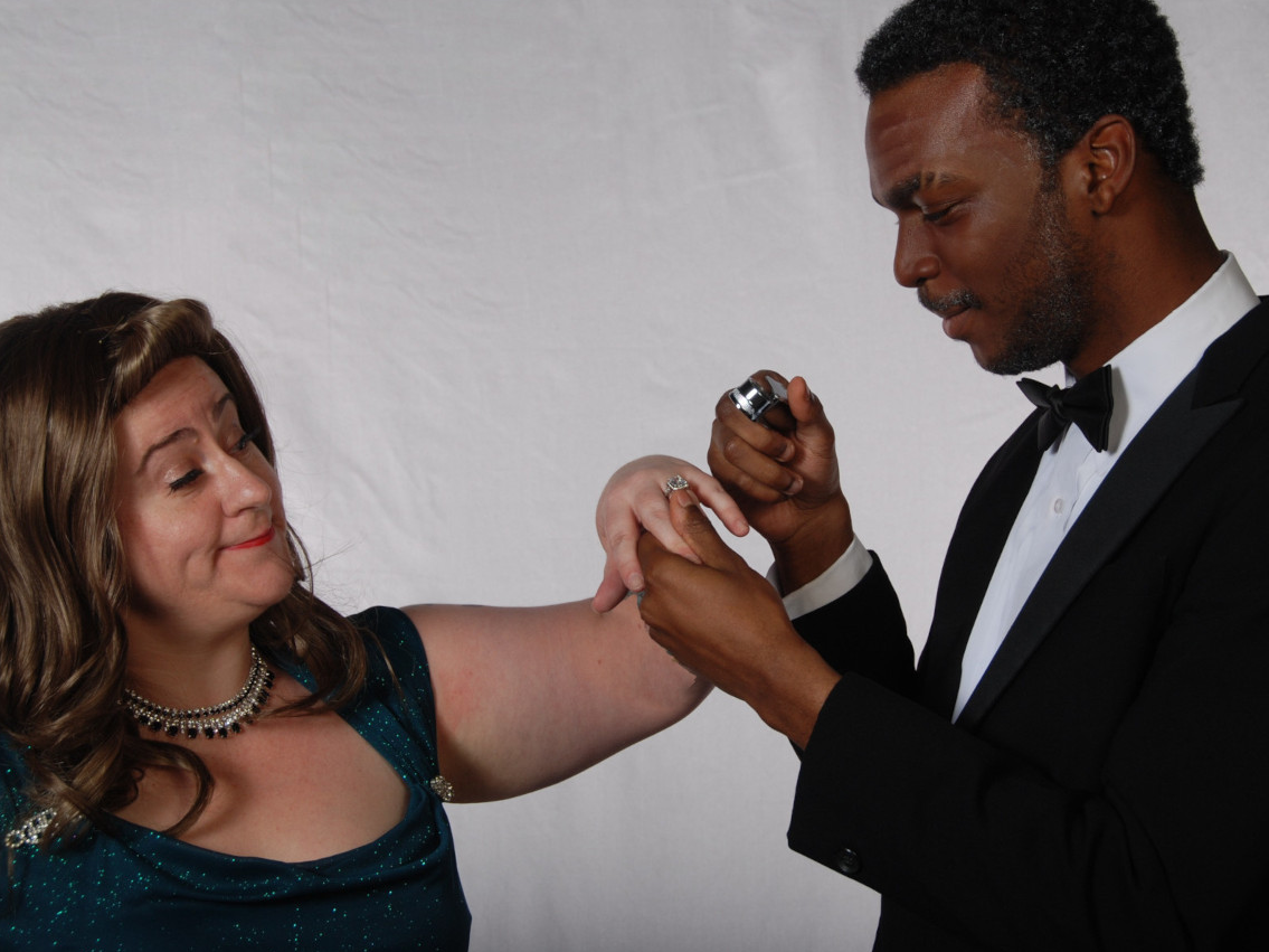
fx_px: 3282
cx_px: 616
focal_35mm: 90
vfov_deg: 16.5
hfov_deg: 21.9
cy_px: 477
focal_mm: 55
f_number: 8
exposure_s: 1/200
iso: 100
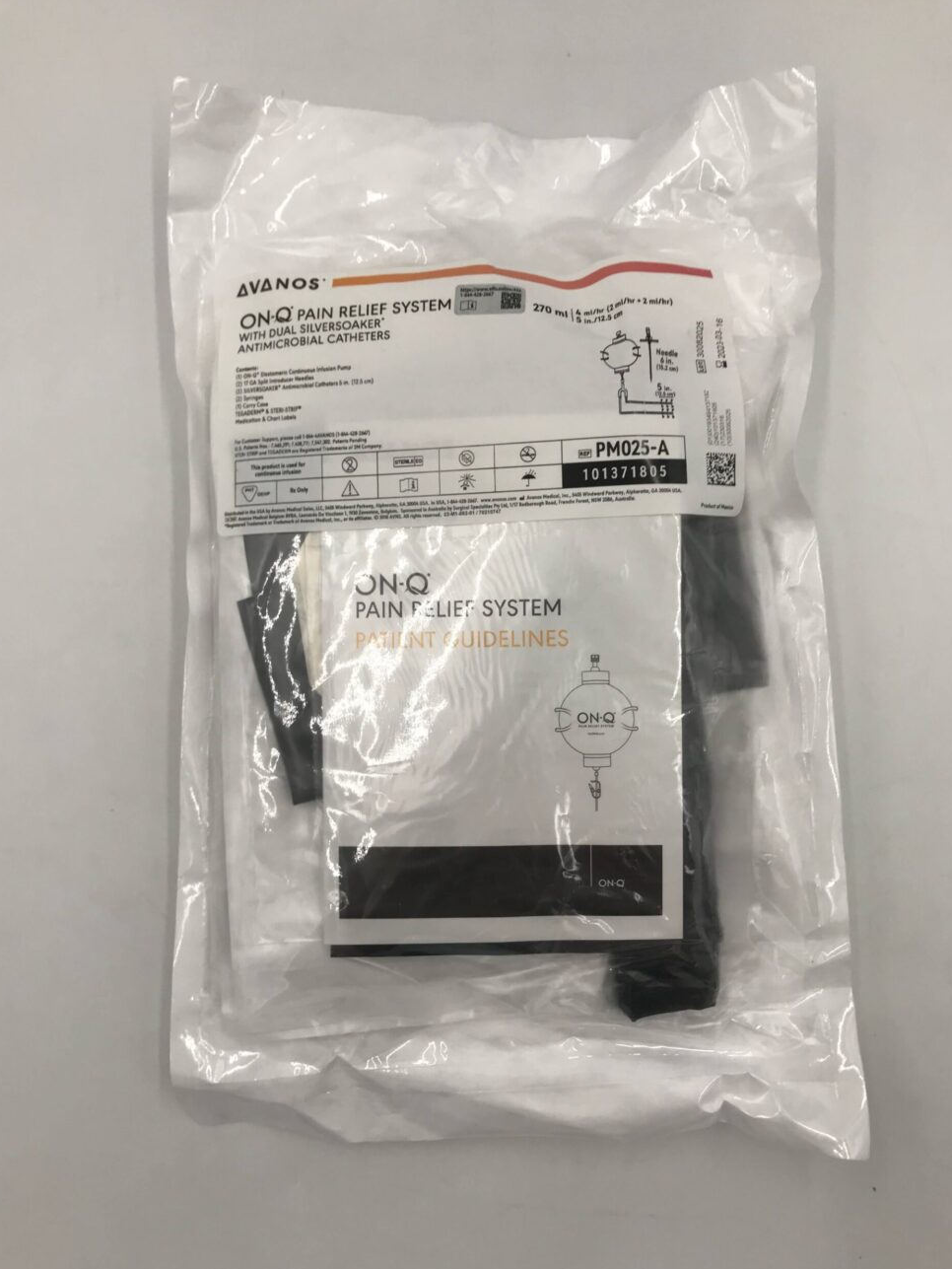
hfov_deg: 48.2
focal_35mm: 29
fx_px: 1063
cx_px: 471
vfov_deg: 61.6
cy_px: 647
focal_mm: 3.99
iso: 32
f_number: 1.8
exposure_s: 1/60
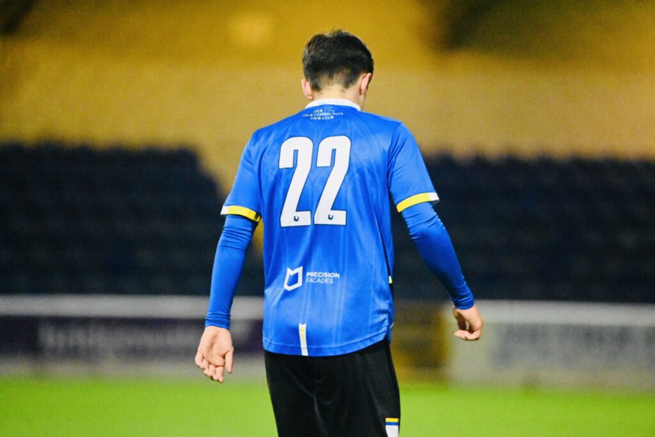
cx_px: 328
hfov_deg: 4.1
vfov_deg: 2.8
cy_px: 218
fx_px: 9098
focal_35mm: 500
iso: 25600
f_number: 6
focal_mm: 500
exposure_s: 1/400
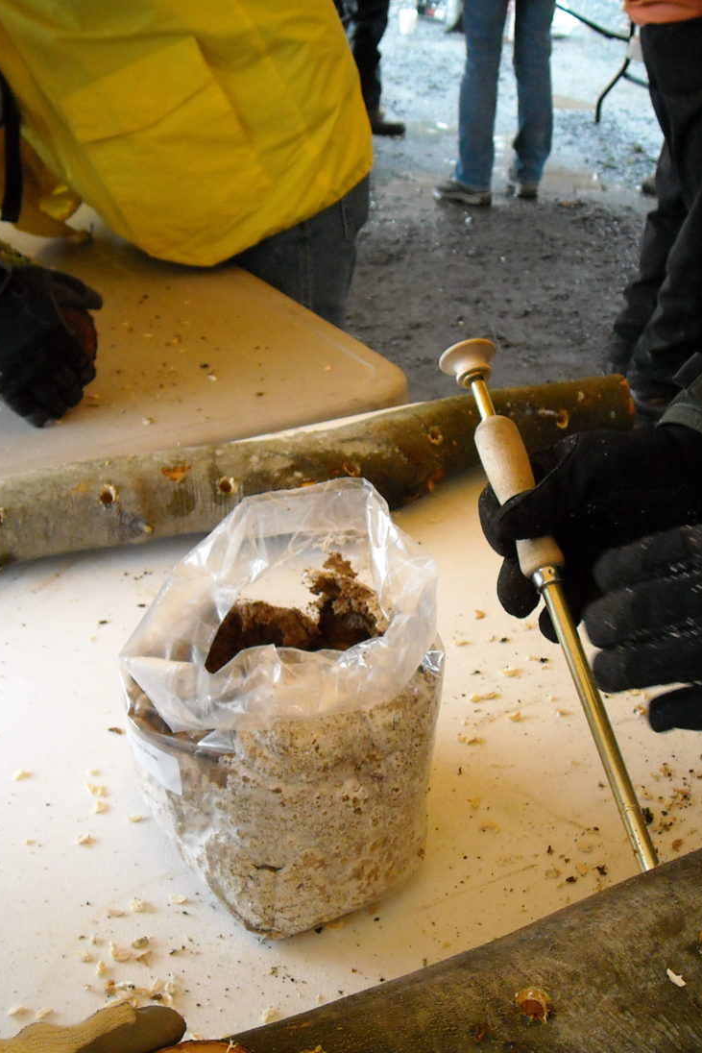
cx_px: 357
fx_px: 1491
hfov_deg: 26.5
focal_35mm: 51
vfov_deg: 38.9
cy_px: 538
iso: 366
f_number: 2.8
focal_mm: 5.7
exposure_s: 1/250
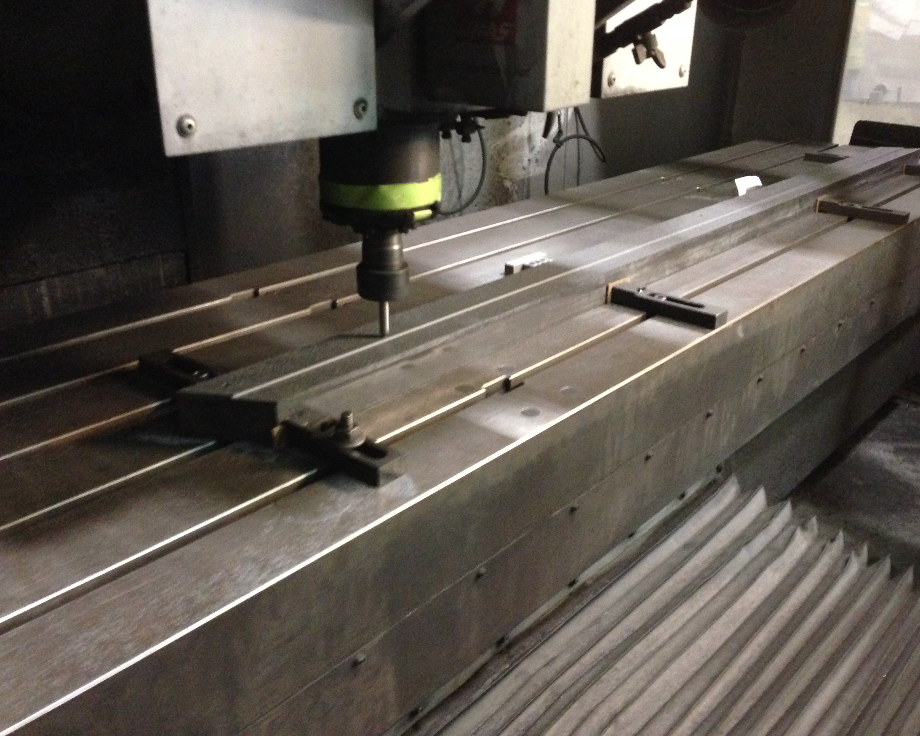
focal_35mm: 35
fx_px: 953
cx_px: 494
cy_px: 365
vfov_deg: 42.2
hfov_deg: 51.5
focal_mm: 4.12
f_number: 2.4
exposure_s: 1/15
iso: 500
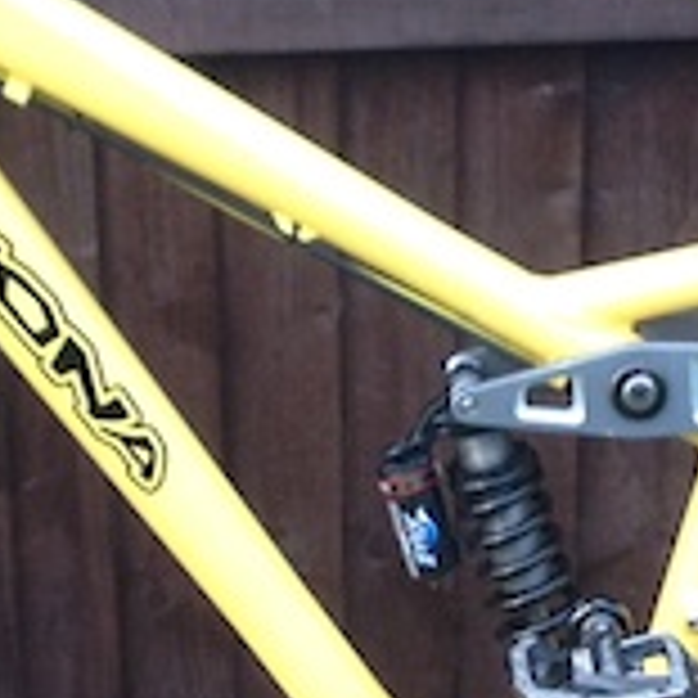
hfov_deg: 11.0
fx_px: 3627
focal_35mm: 159
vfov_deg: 11.0
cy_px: 563
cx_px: 392
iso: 100
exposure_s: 1/15
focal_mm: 4.28
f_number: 2.4
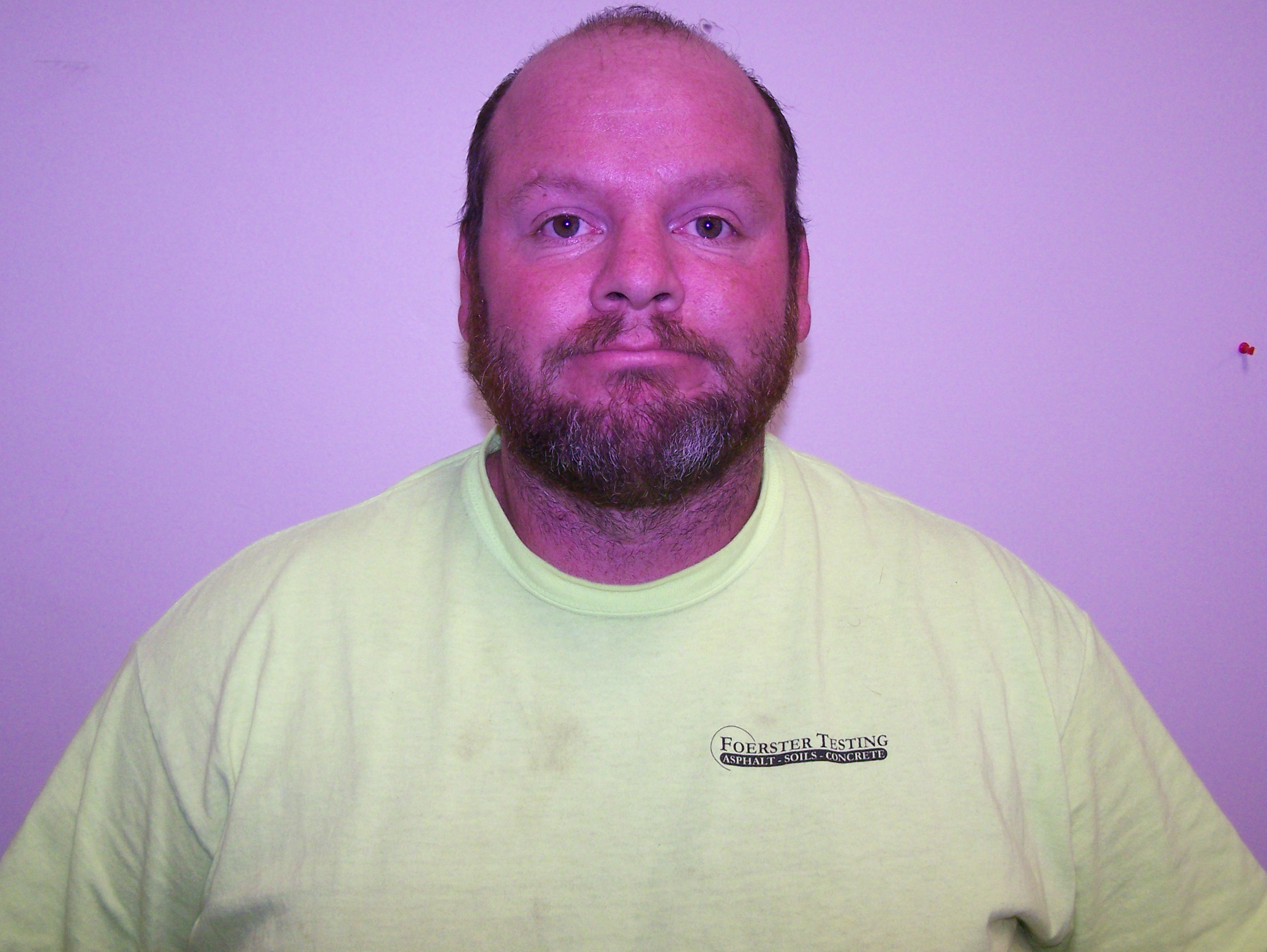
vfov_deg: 32.9
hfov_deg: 42.9
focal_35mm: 44
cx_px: 612
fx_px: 1612
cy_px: 408
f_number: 2.8
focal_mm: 6.3
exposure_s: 1/60
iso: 160
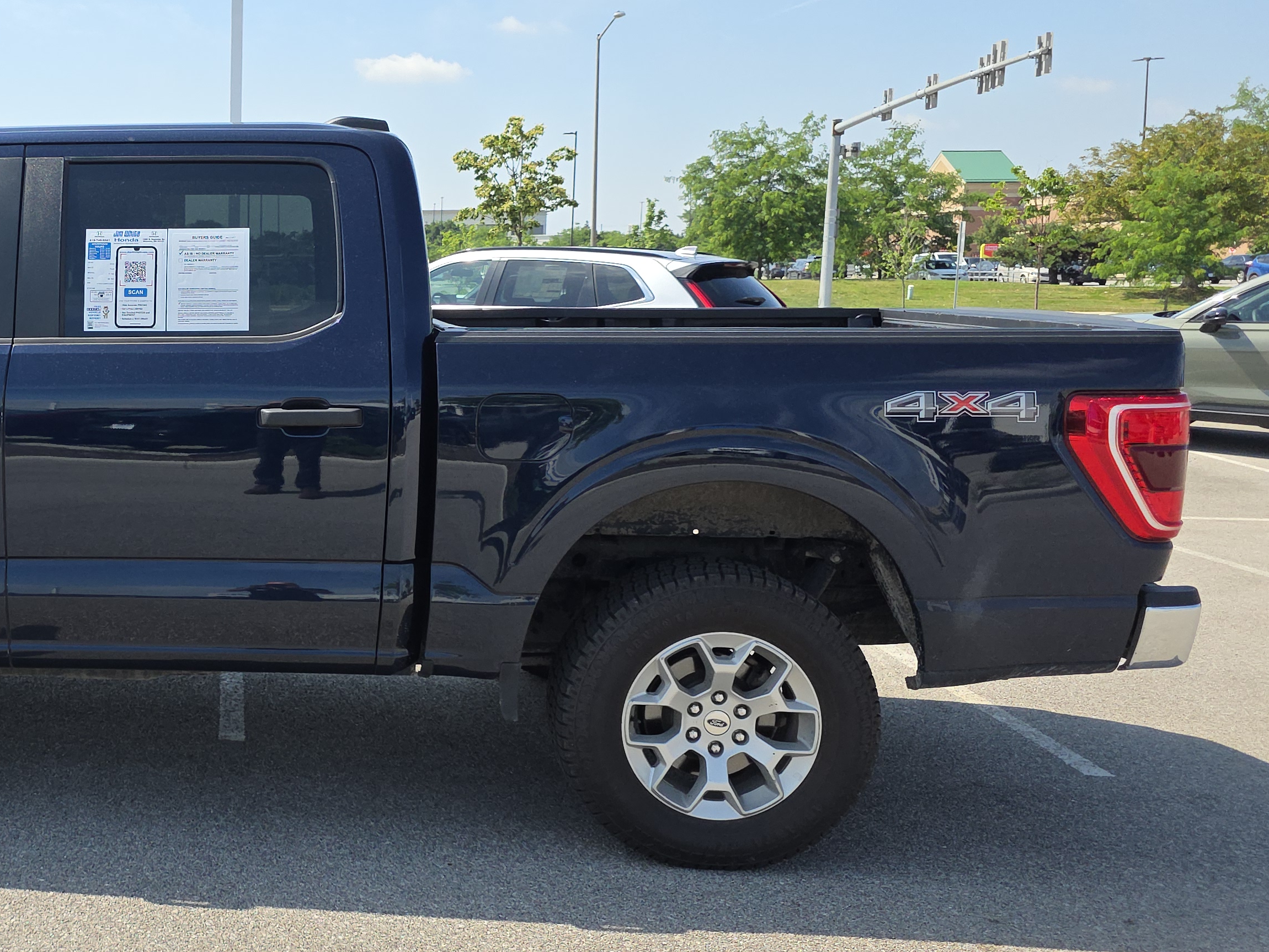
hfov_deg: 43.4
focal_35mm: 40
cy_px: 438
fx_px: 1466
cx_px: 169
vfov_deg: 35.9
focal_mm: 6.3
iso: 80
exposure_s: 1/3972
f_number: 1.7
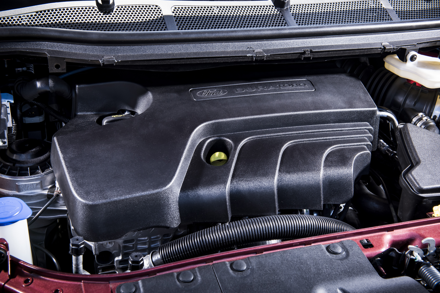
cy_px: 146
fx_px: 550
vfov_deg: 29.9
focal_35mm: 45
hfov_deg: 43.6
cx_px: 220
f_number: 9
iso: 800
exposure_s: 1/200
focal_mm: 45
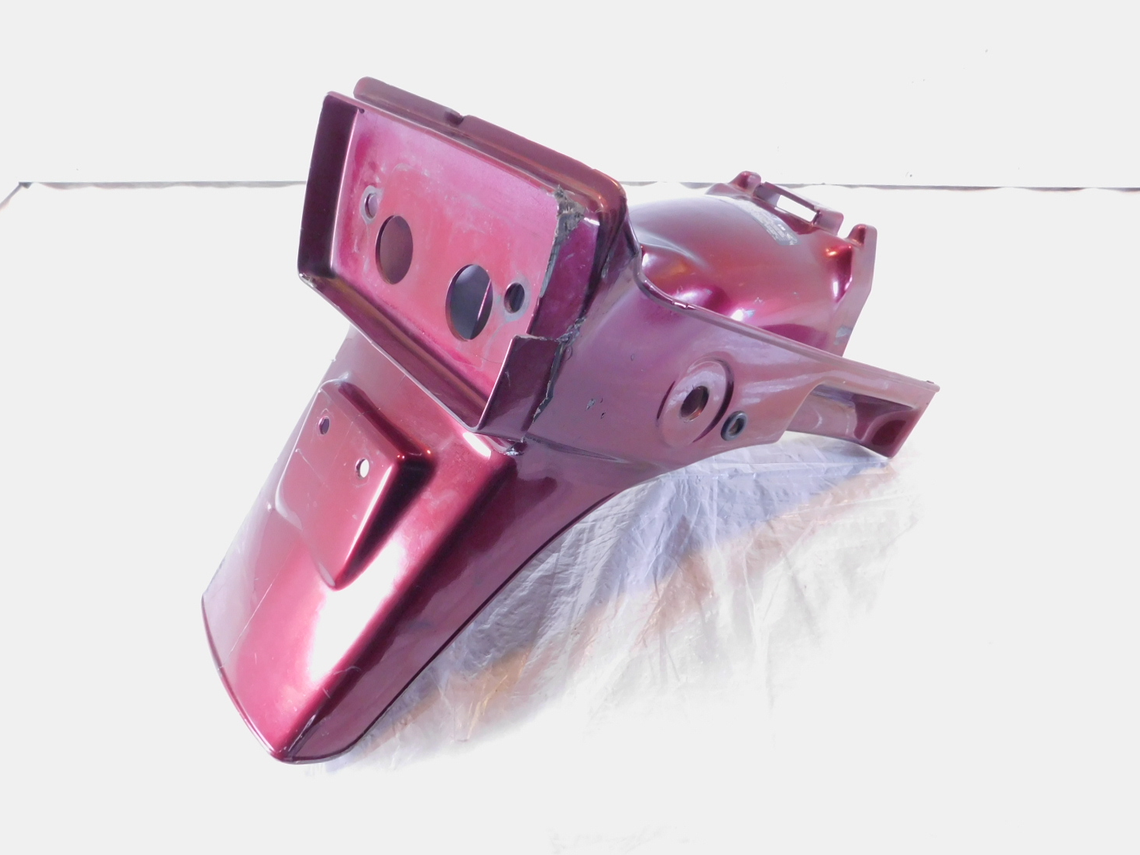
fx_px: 823
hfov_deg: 69.3
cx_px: 534
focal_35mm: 25
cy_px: 424
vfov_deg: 54.9
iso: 400
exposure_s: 1/25
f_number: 3
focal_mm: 4
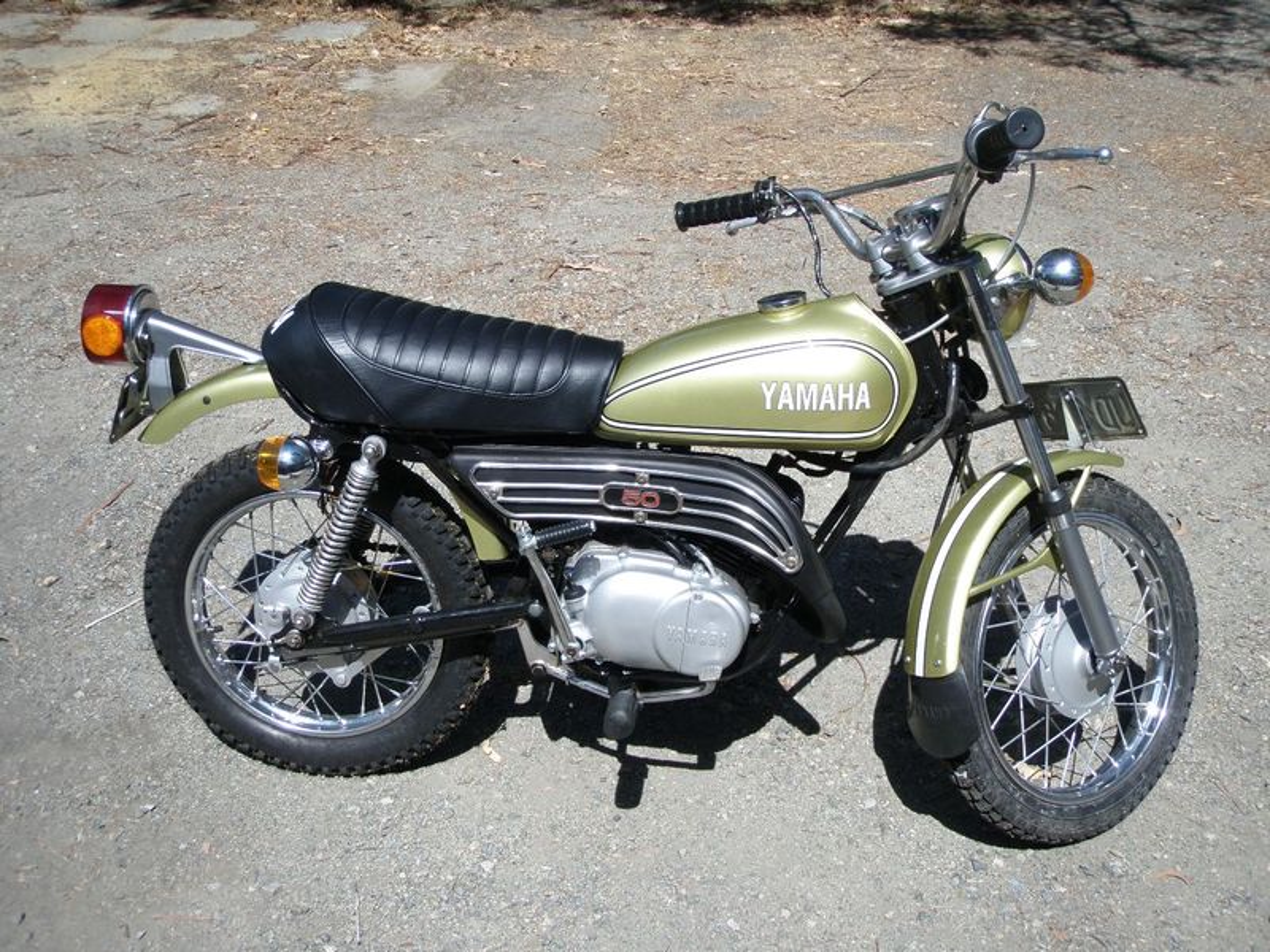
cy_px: 476
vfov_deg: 37.7
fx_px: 1394
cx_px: 635
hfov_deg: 49.0
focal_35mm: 38
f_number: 3.5
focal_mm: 6.7
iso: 50
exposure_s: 1/500
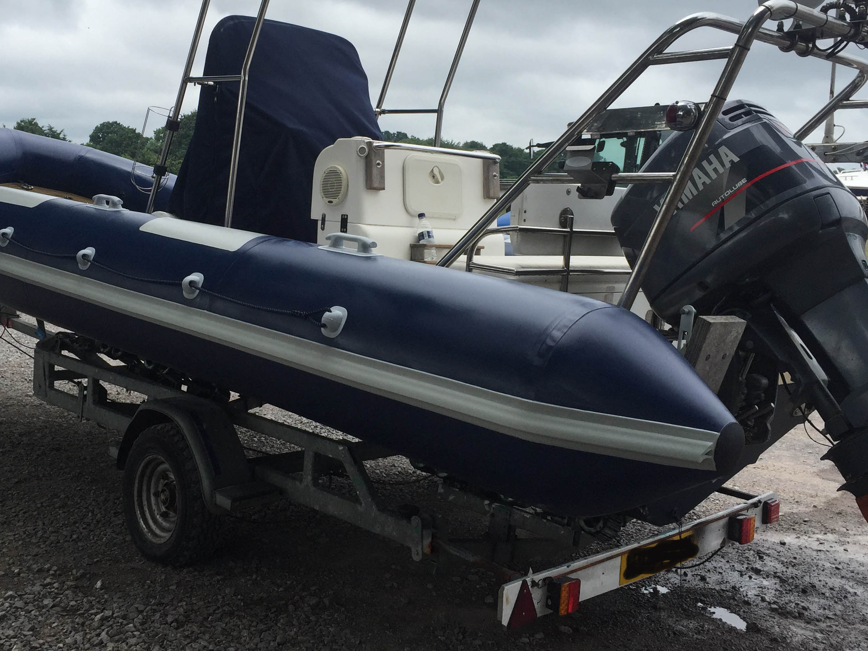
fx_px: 1053
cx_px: 368
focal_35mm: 42
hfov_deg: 44.7
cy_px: 265
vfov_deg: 34.2
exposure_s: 1/1464
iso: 32
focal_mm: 4.15
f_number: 2.2
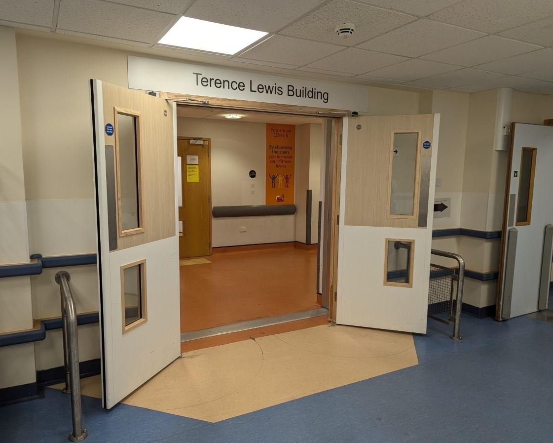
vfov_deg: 56.8
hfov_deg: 68.0
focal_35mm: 25
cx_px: 261
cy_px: 222
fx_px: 409
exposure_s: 1/68
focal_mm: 6.81
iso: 44
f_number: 1.85
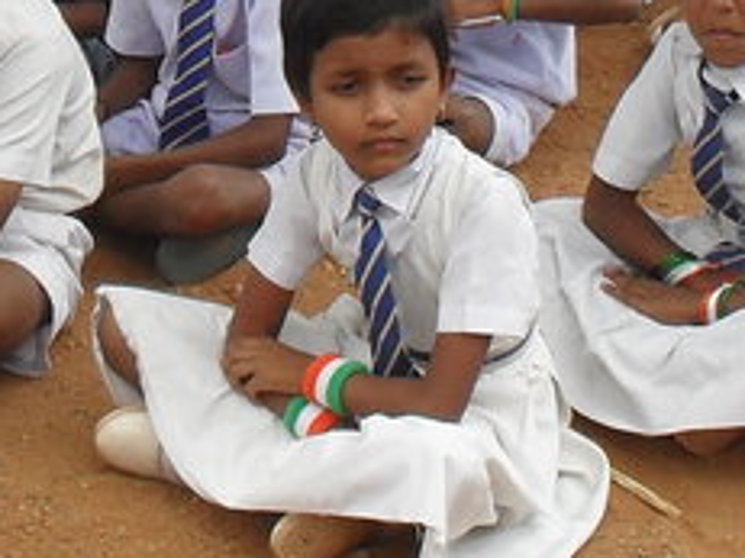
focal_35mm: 155
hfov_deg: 12.7
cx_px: 177
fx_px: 3334
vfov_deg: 9.3
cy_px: -264
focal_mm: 6.3
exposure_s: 1/90
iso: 100
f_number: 8.4
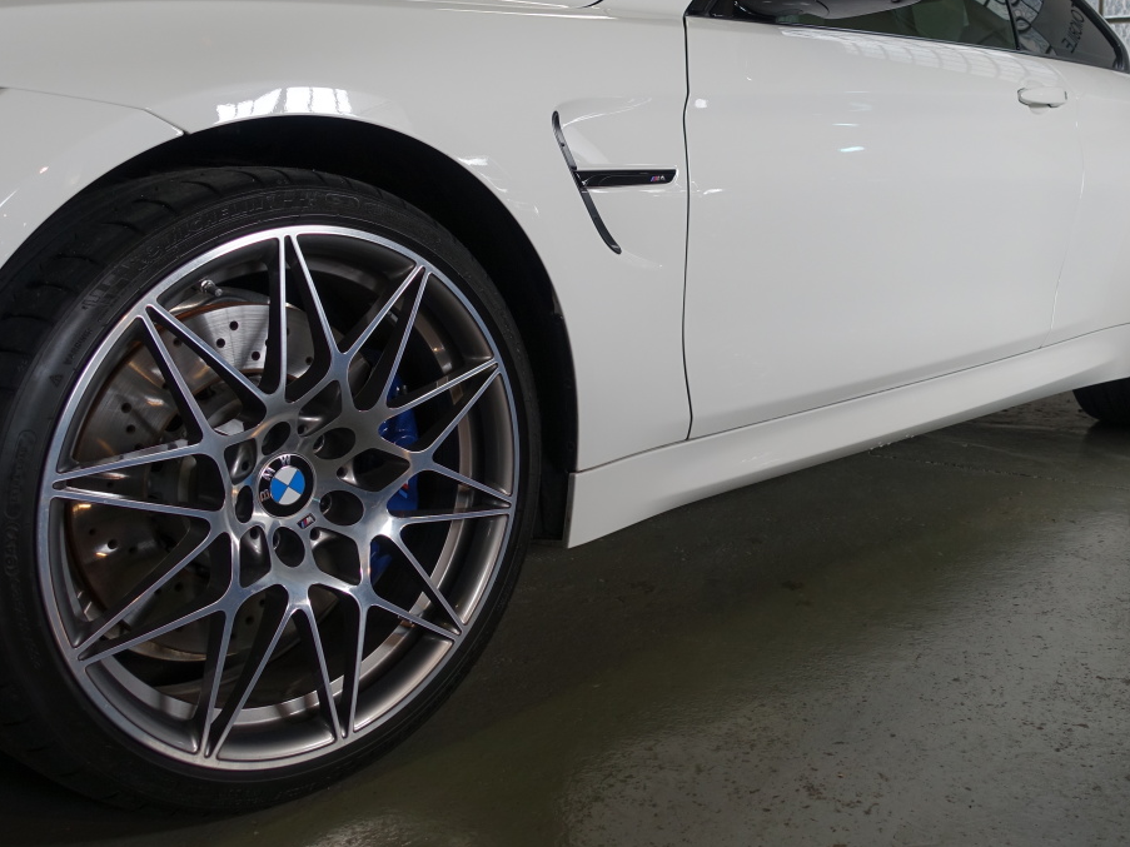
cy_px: 298
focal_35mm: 36
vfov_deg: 39.3
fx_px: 1175
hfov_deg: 50.9
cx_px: 692
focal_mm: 8.8
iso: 125
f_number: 2.8
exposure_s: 1/30
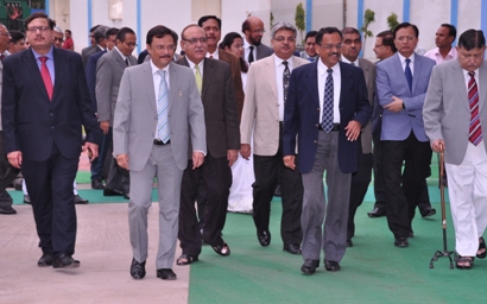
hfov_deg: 17.0
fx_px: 1632
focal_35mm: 123
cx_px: 272
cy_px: 164
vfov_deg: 10.6
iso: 400
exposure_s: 1/200
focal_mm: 66
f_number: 9
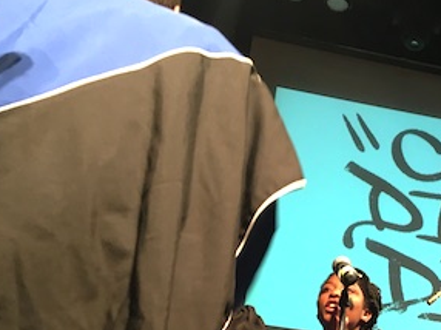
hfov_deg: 28.3
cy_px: 338
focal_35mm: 65
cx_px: 422
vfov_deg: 21.7
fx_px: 827
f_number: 2.2
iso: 80
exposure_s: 1/30
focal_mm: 4.15
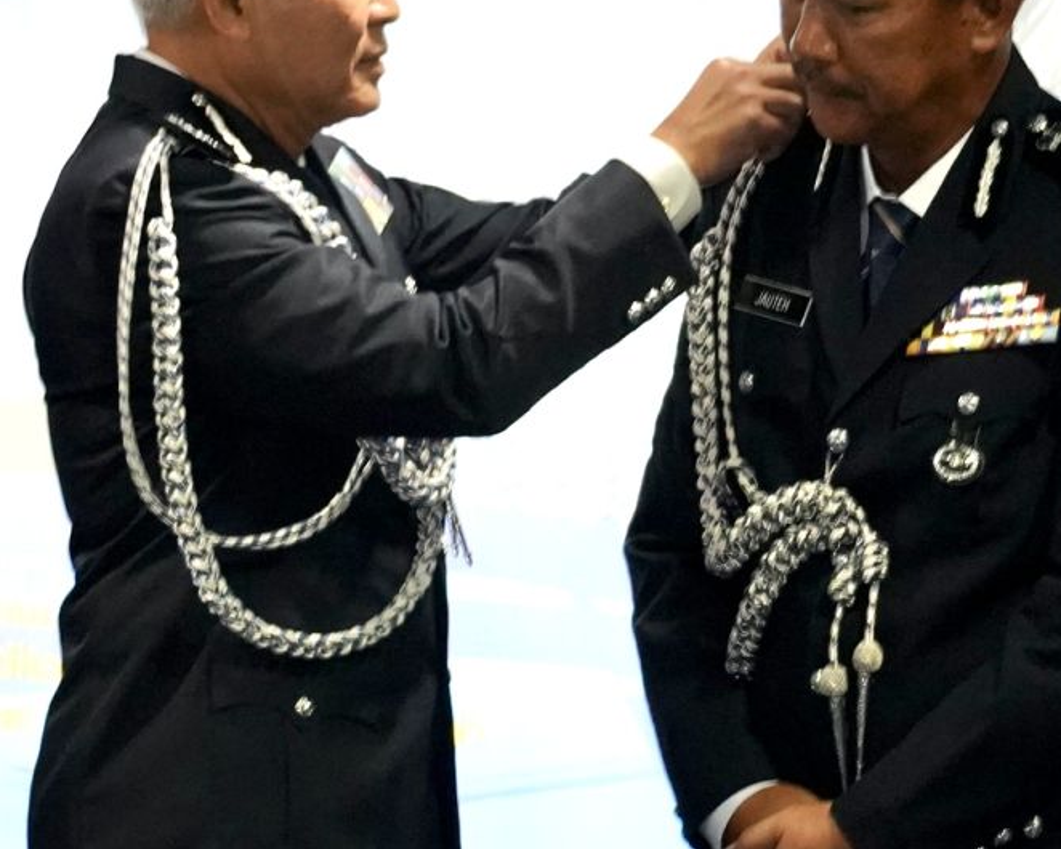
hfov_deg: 4.6
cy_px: 412
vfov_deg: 3.7
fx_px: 13255
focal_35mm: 422
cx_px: 478
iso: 8000
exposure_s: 1/160
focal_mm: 160
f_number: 5.6
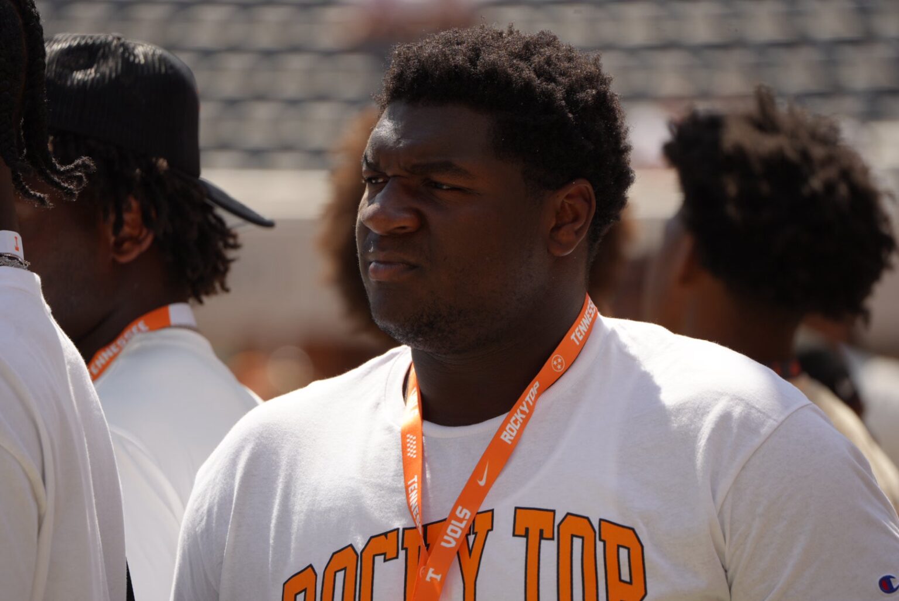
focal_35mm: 318
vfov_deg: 4.3
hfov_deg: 6.5
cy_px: 300
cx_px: 450
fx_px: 7948
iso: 100
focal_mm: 318
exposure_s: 1/320
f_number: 6.3
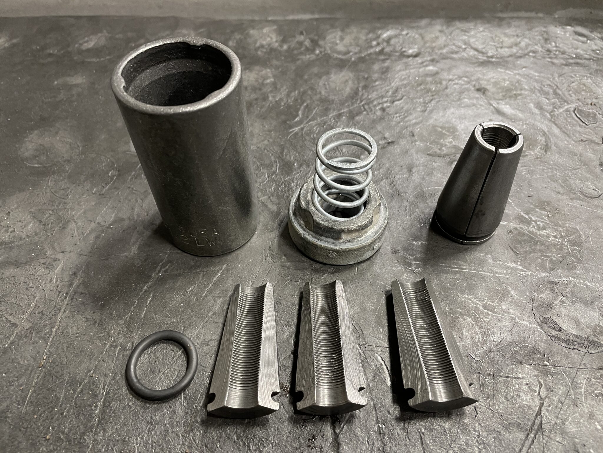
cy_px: 226
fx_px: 453
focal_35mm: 26
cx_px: 302
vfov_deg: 53.1
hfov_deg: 67.3
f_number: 1.6
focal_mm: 4.2
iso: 200
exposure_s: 1/60
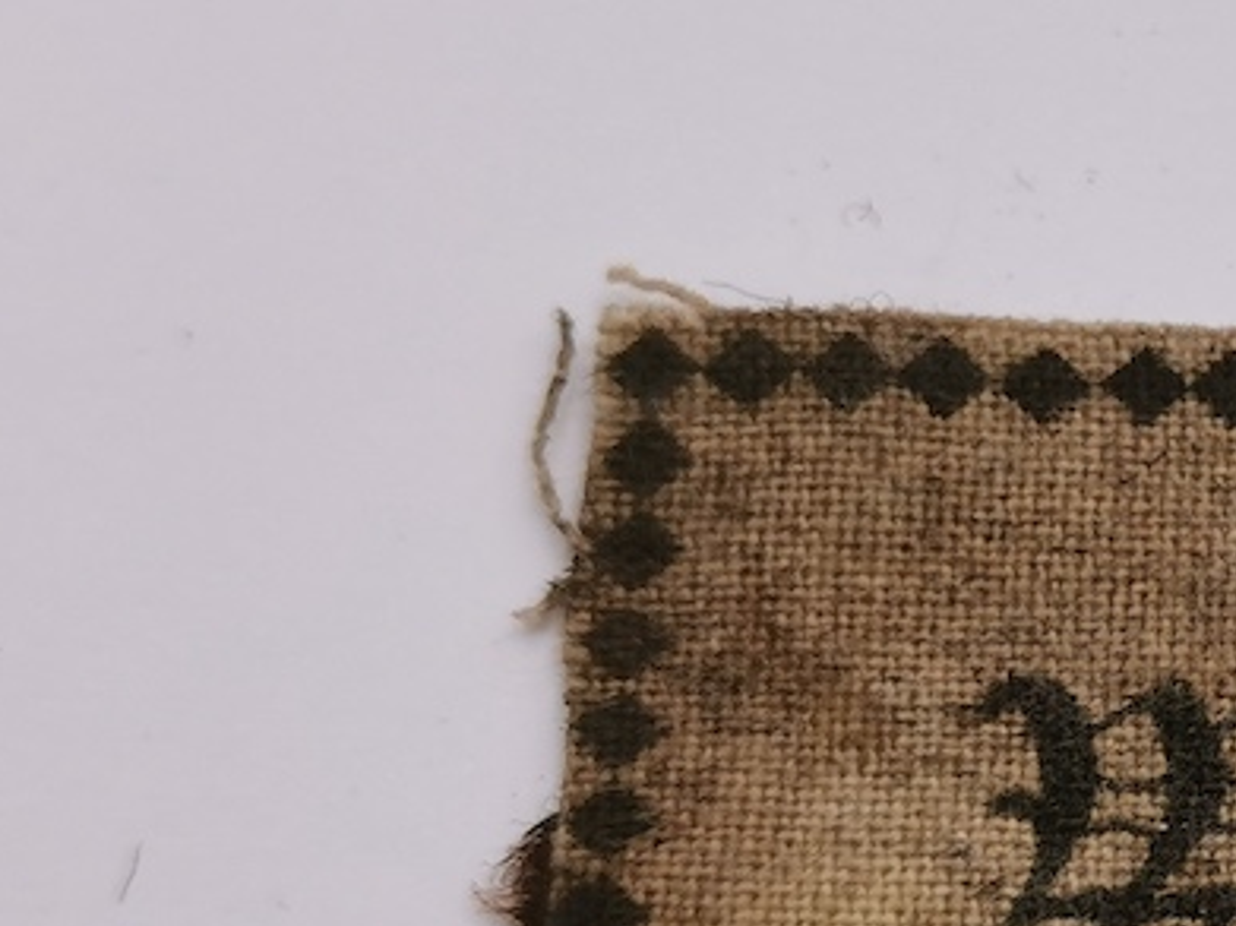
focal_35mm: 186
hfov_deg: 10.4
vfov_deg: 8.0
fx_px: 6639
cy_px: 724
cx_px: 1596
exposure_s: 1/1312
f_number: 1.8
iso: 50
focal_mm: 5.58
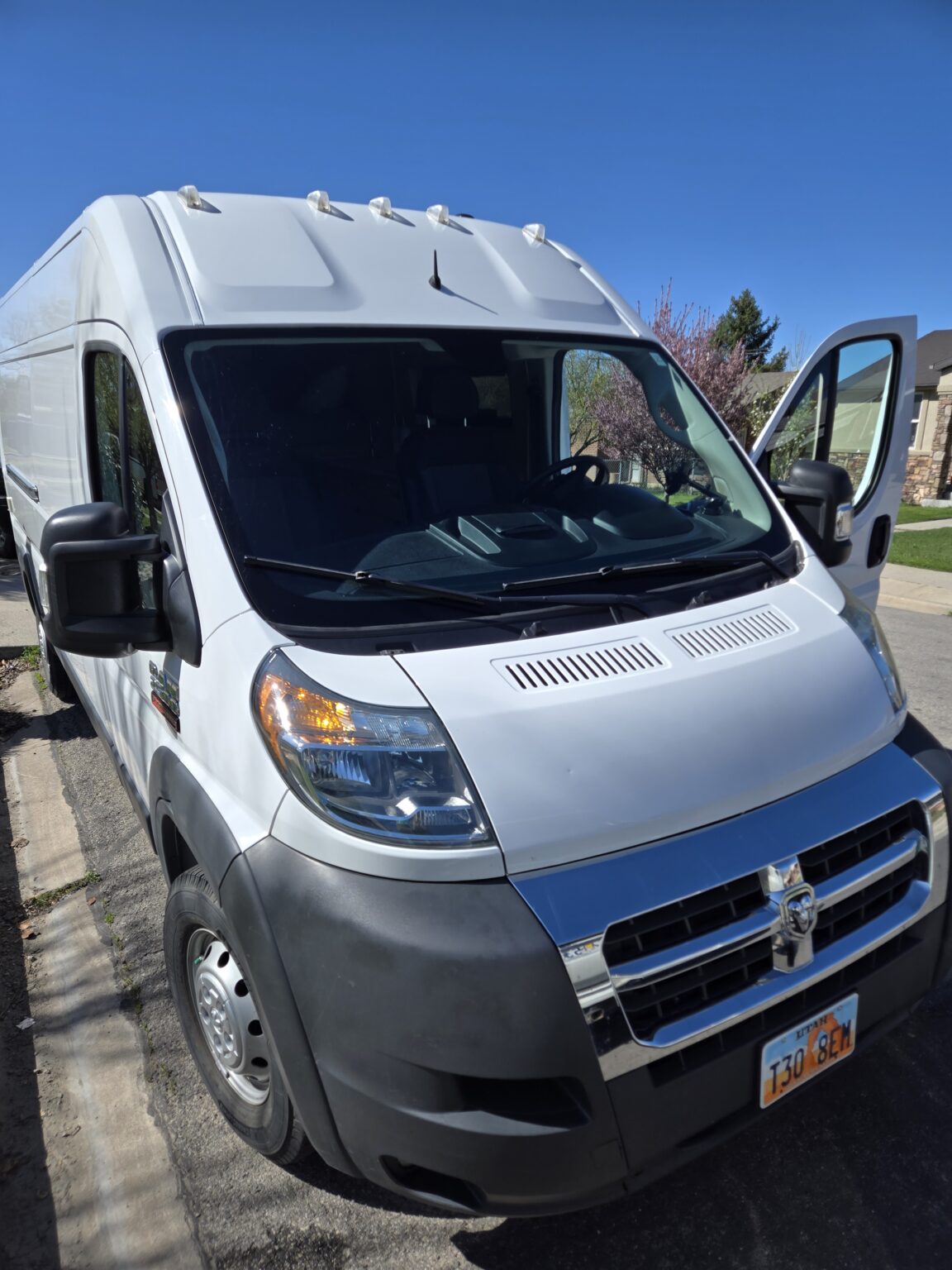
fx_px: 843
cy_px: 635
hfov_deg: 58.9
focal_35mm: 23
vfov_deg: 73.9
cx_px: 476
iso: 25
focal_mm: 5.4
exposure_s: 1/1946
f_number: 1.8
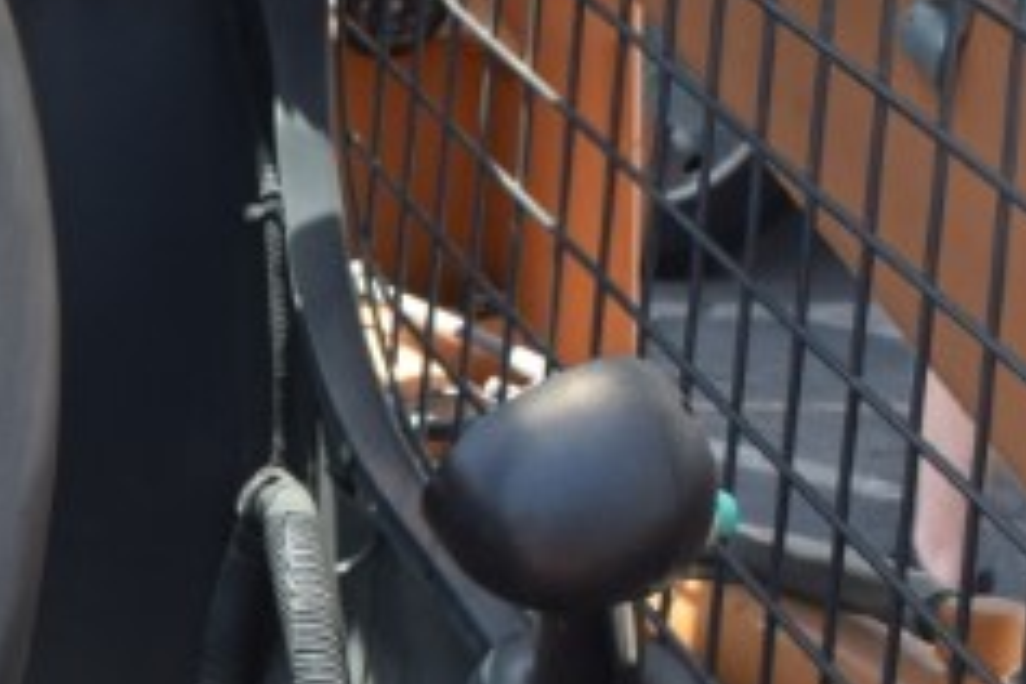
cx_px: -403
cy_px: 926
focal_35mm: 131
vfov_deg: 10.2
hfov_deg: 14.8
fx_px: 3733
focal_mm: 18
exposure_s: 1/250
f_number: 8
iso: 400
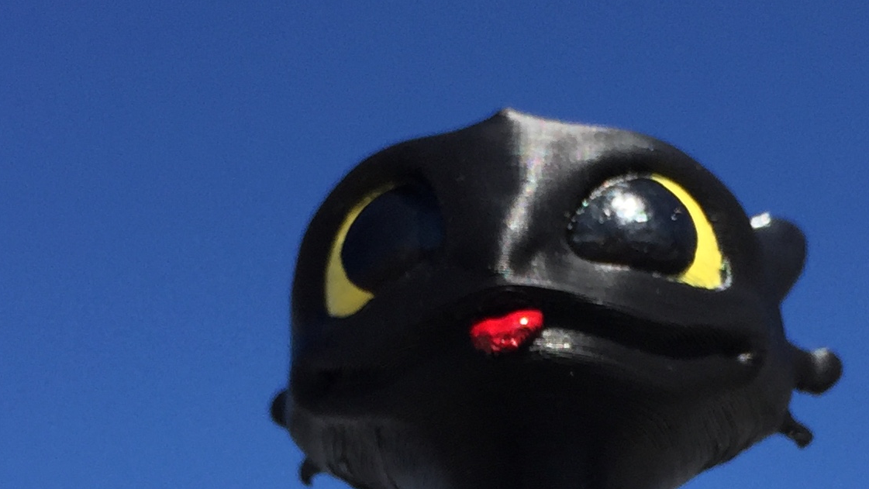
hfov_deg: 23.1
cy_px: 646
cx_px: 499
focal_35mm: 92
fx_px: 2120
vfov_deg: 12.7
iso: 32
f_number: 2.2
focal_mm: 4.15
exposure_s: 1/2083
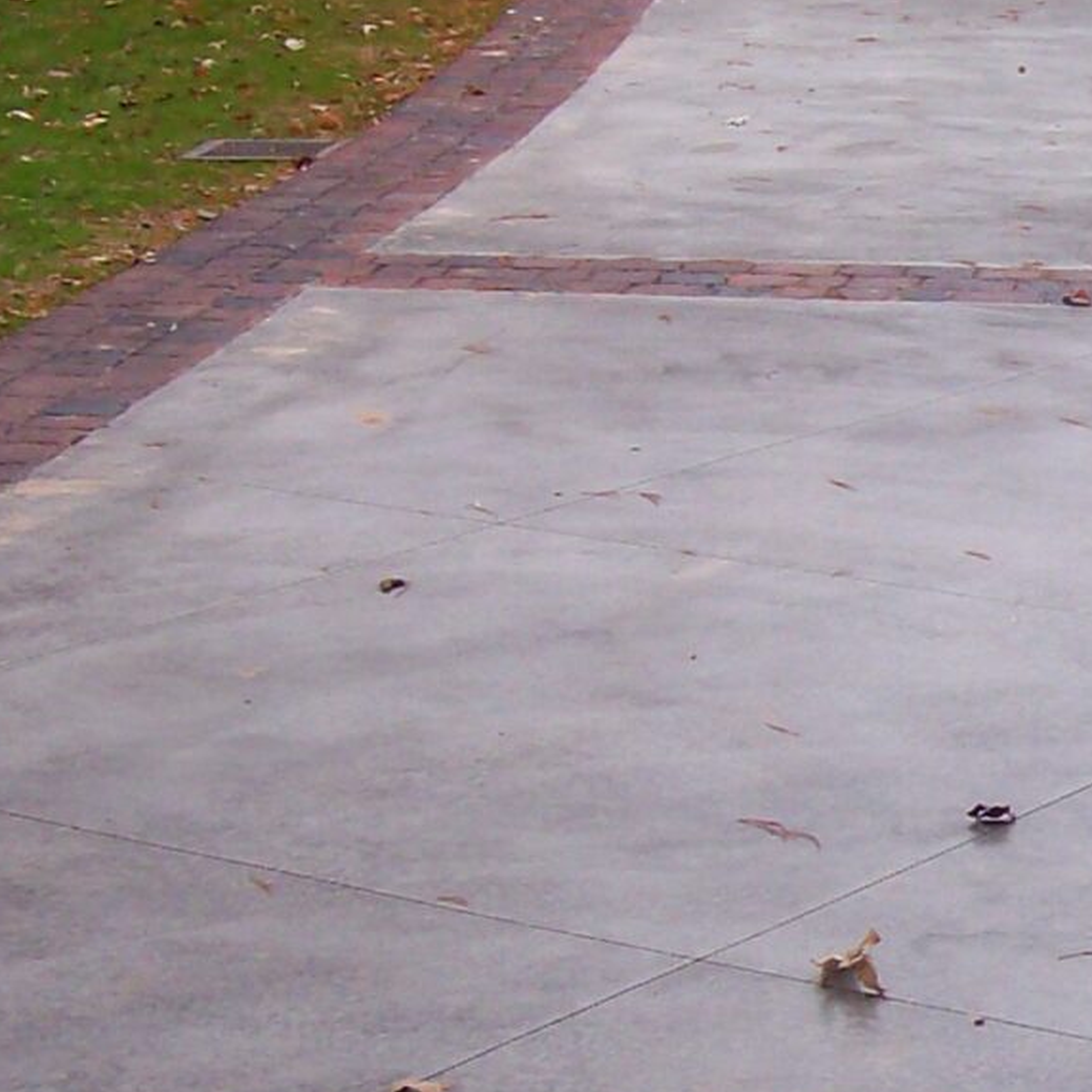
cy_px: 564
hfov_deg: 14.6
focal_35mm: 114
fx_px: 4069
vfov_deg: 15.3
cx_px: 1415
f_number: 2.7
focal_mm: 6
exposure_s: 1/437
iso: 80
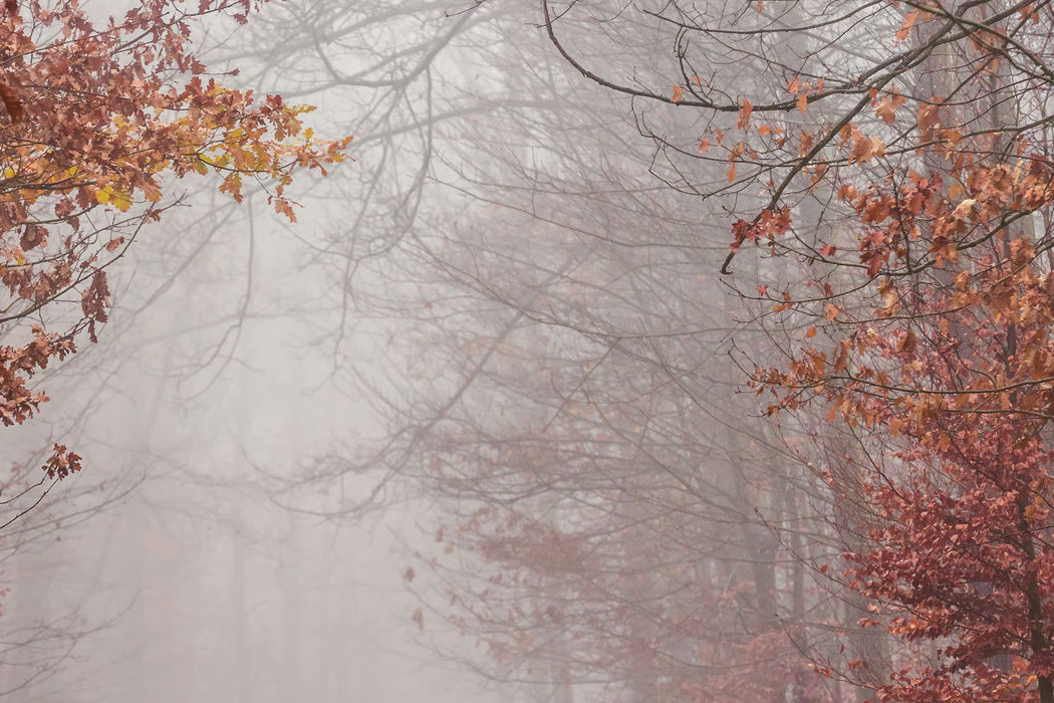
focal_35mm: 344
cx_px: 289
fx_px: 10071
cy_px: 439
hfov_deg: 6.0
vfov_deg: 4.0
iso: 640
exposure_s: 1/200
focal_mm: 223
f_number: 9
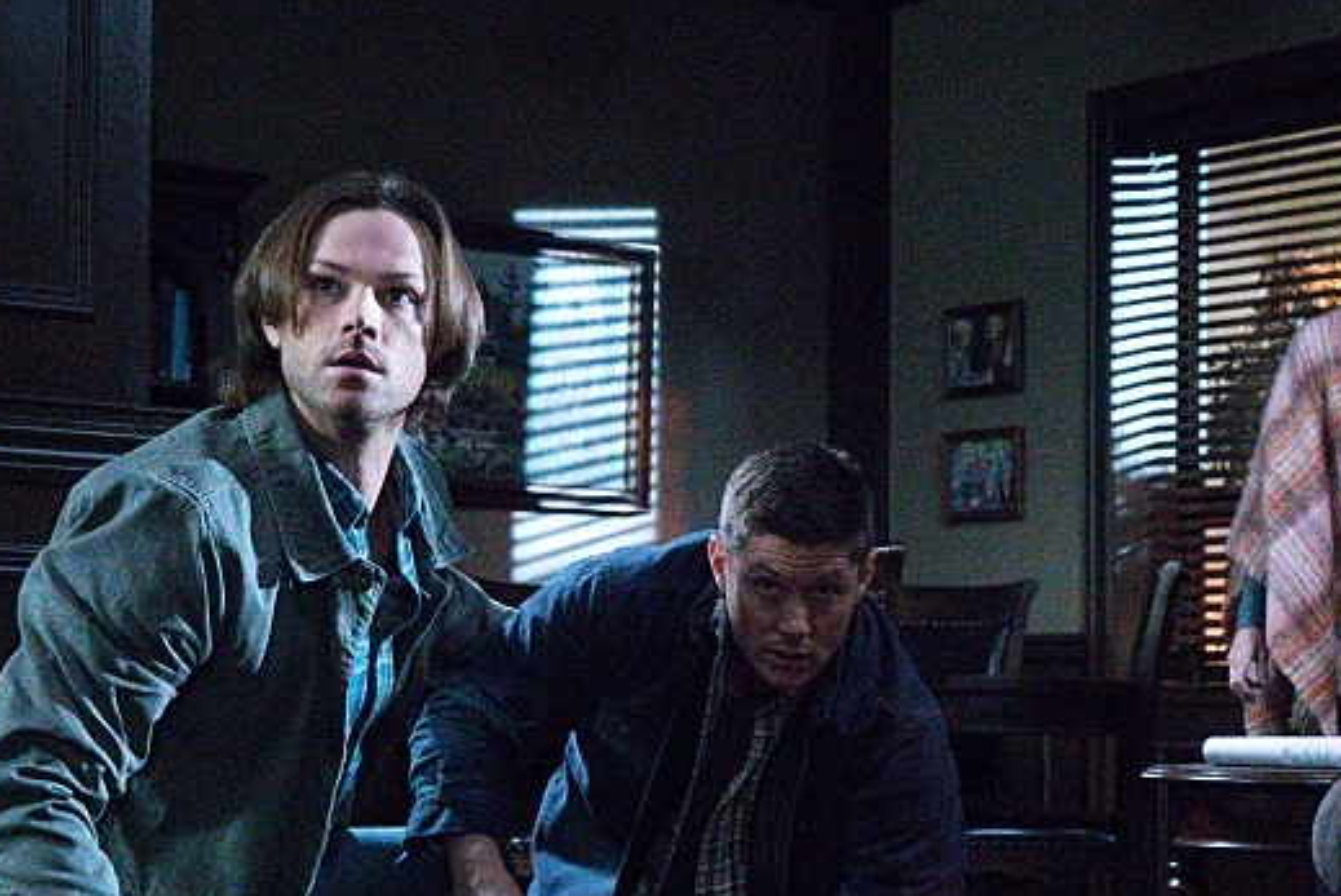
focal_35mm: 77
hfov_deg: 26.3
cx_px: 672
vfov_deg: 17.7
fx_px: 2871
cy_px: 643
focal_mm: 50
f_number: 6.3
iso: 20000
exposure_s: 1/125
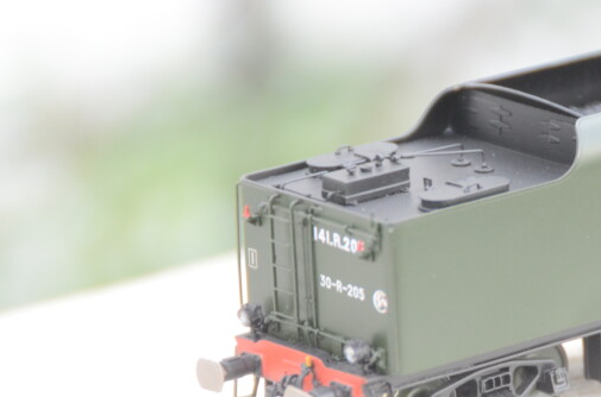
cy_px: 257
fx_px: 6078
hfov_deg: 5.7
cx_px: 551
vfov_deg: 3.7
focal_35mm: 365
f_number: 5.3
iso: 800
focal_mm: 120
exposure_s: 1/125
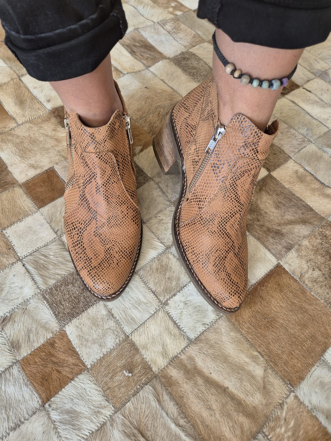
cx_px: 166
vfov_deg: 73.9
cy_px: 220
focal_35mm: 23
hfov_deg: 58.9
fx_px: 293
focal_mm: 5.4
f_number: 1.8
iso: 200
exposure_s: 1/100
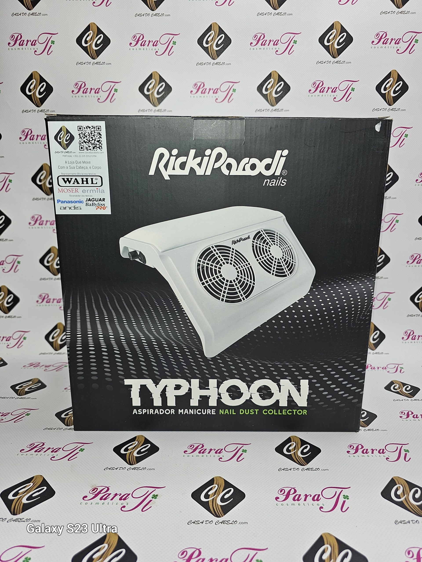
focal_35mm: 23
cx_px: 211
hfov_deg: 58.9
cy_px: 281
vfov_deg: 73.9
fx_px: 374
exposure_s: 1/100
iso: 32
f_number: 1.7
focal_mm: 6.3
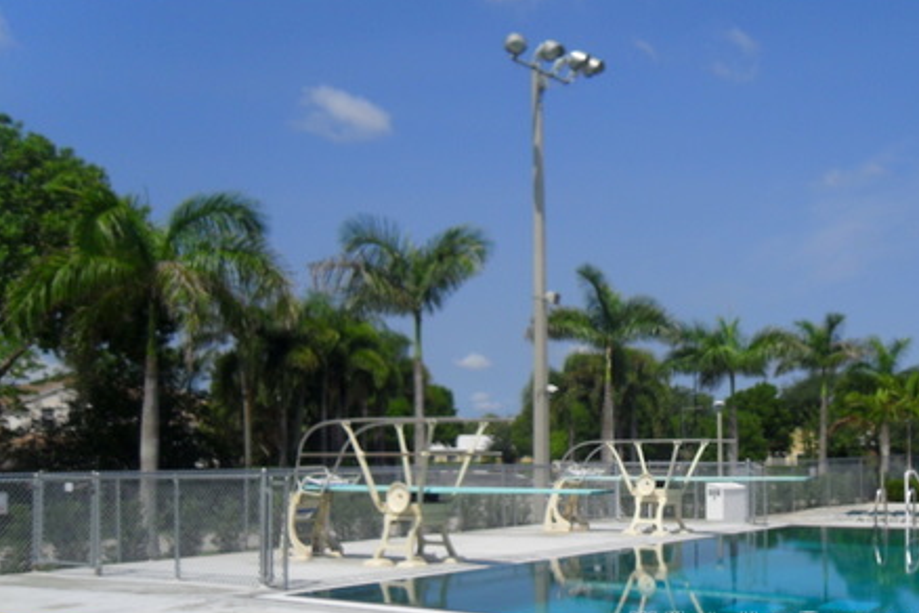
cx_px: 470
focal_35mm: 30
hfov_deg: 61.9
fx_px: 766
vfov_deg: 43.6
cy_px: 308
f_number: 9.5
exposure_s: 1/250
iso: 80
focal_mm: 5
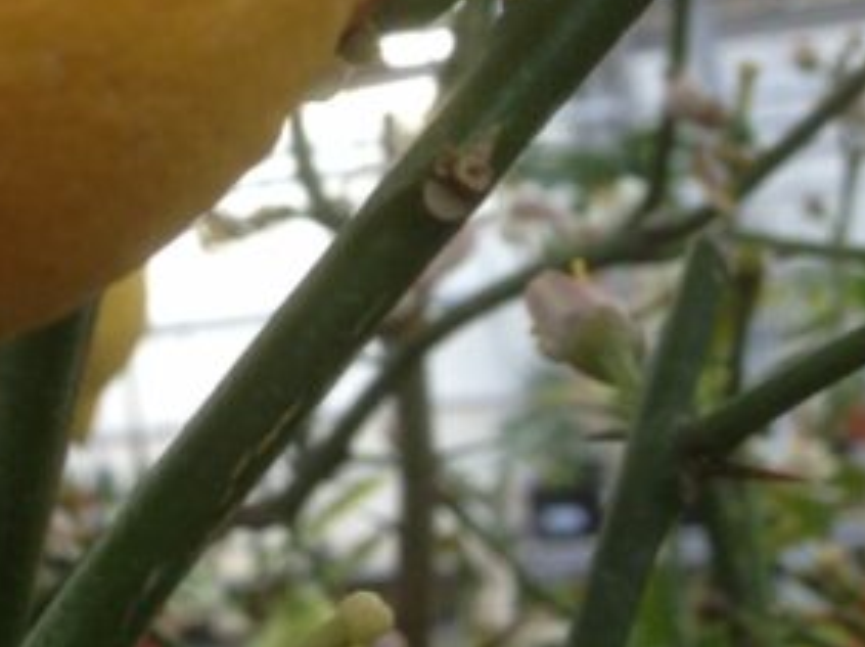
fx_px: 2622
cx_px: -230
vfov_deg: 13.6
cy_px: -184
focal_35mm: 105
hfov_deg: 17.7
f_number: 2.4
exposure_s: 1/120
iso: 50
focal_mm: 4.12
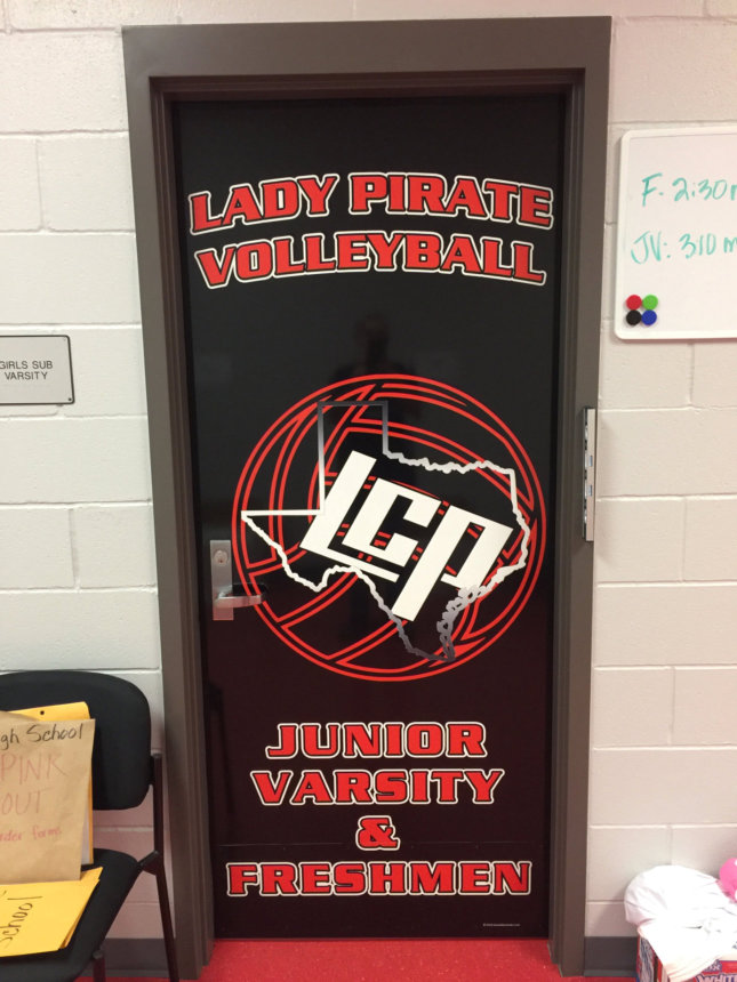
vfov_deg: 61.7
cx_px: 368
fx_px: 823
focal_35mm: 29
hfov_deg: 48.2
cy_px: 491
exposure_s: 1/15
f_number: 2.2
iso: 100
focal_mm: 4.15
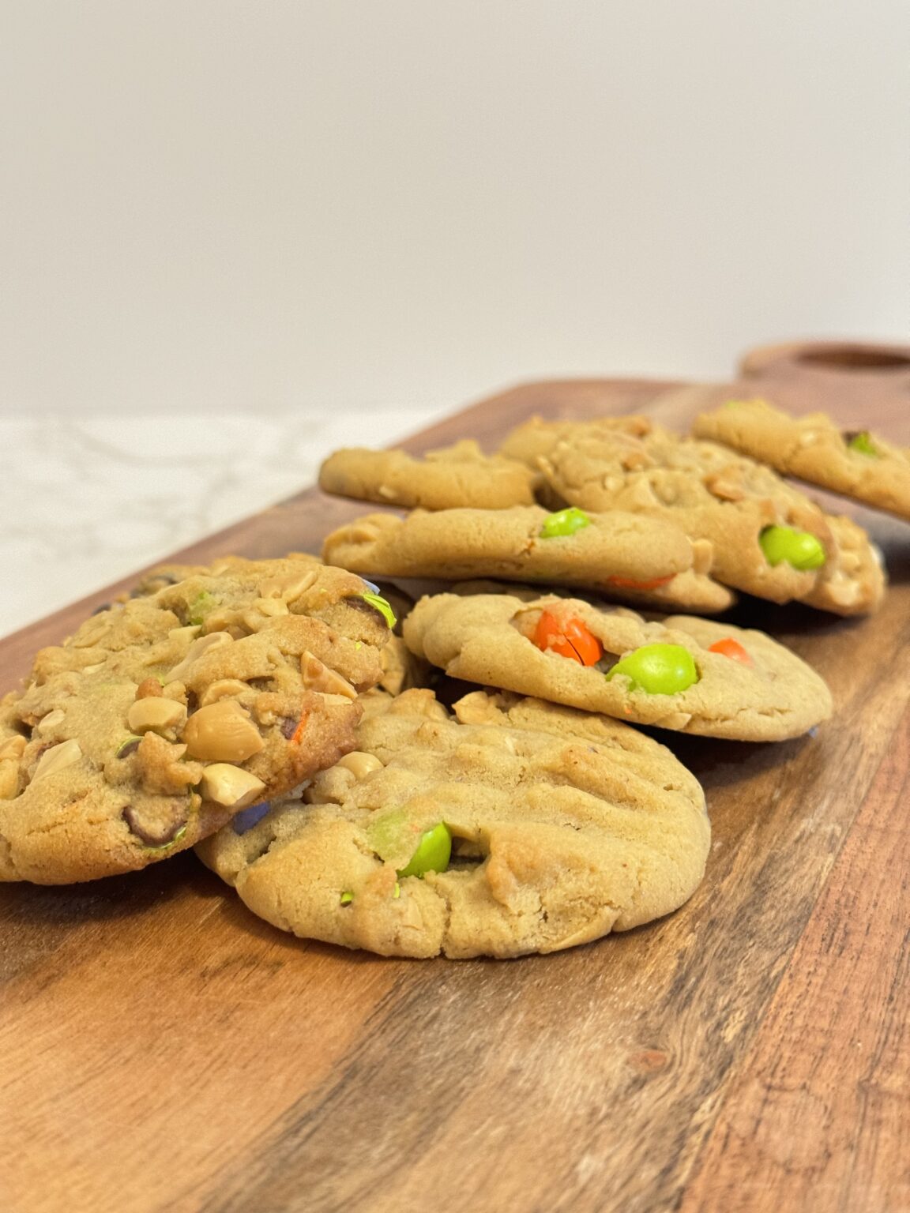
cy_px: 606
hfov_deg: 30.3
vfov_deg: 39.7
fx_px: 1682
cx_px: 455
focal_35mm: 48
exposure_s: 1/40
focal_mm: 6.86
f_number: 1.78
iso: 500
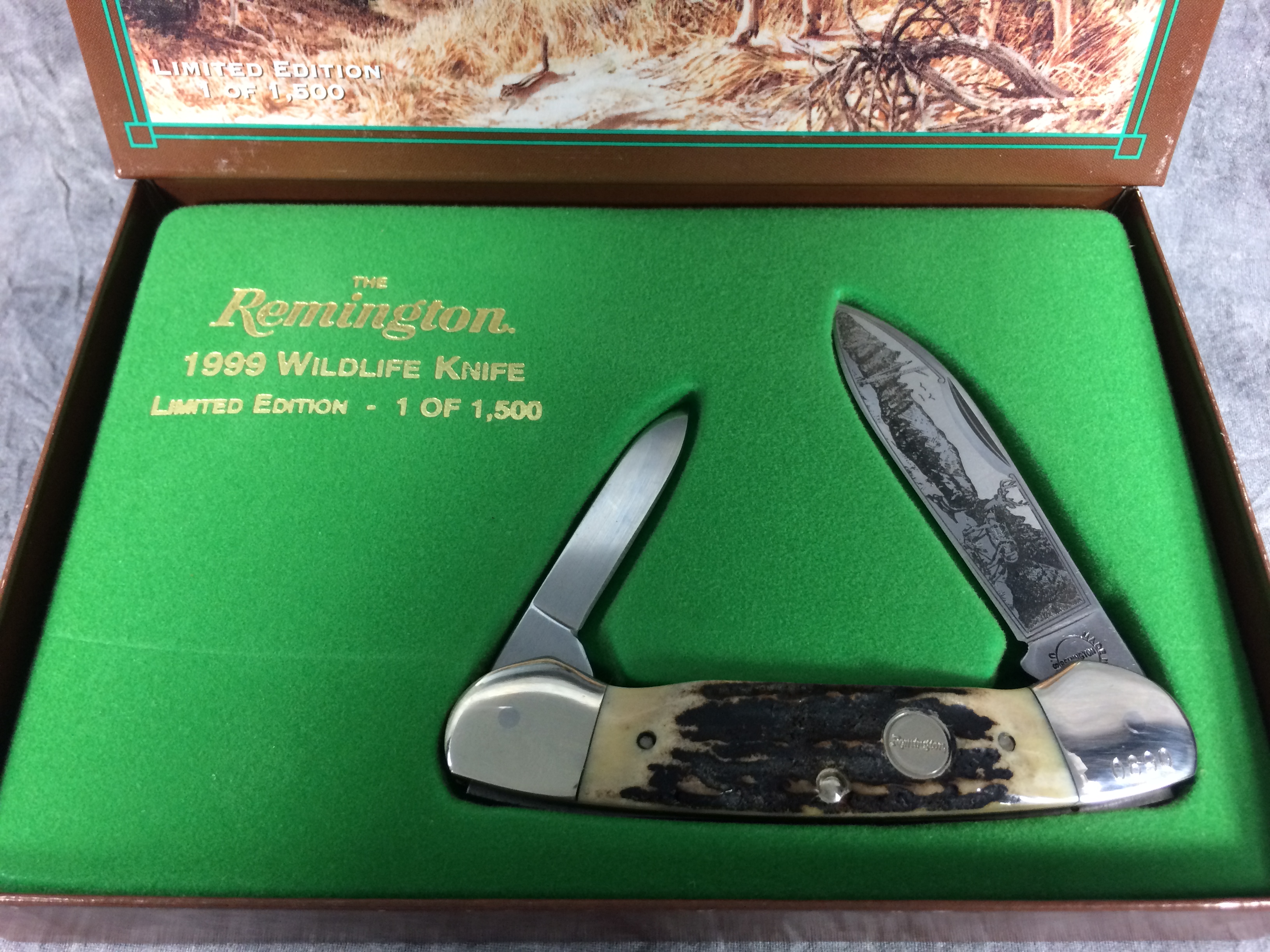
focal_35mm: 29
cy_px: 476
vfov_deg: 48.2
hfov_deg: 61.7
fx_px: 1064
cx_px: 635
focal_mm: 4.15
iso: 64
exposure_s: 1/30
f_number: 2.2
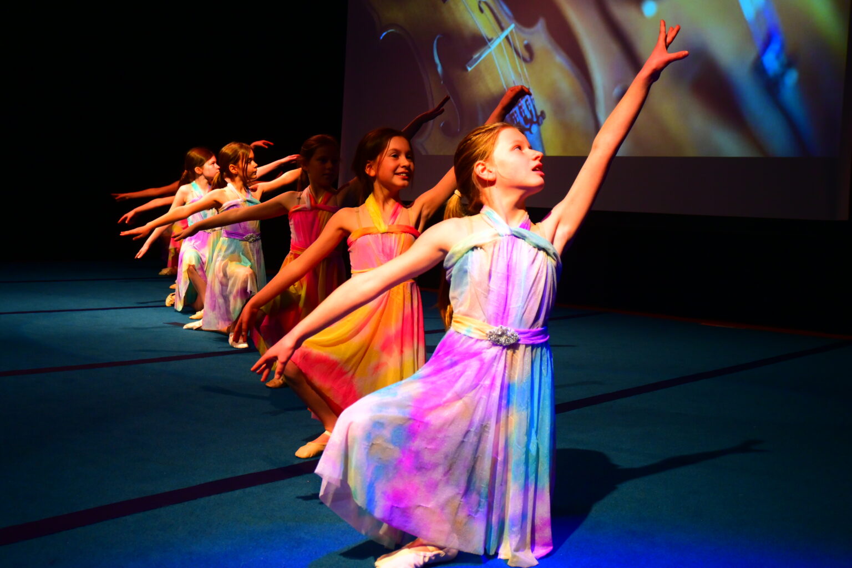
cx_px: 426
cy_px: 284
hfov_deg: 46.4
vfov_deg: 31.9
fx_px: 994
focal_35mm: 42
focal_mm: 28
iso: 1100
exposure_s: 1/125
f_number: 4.5
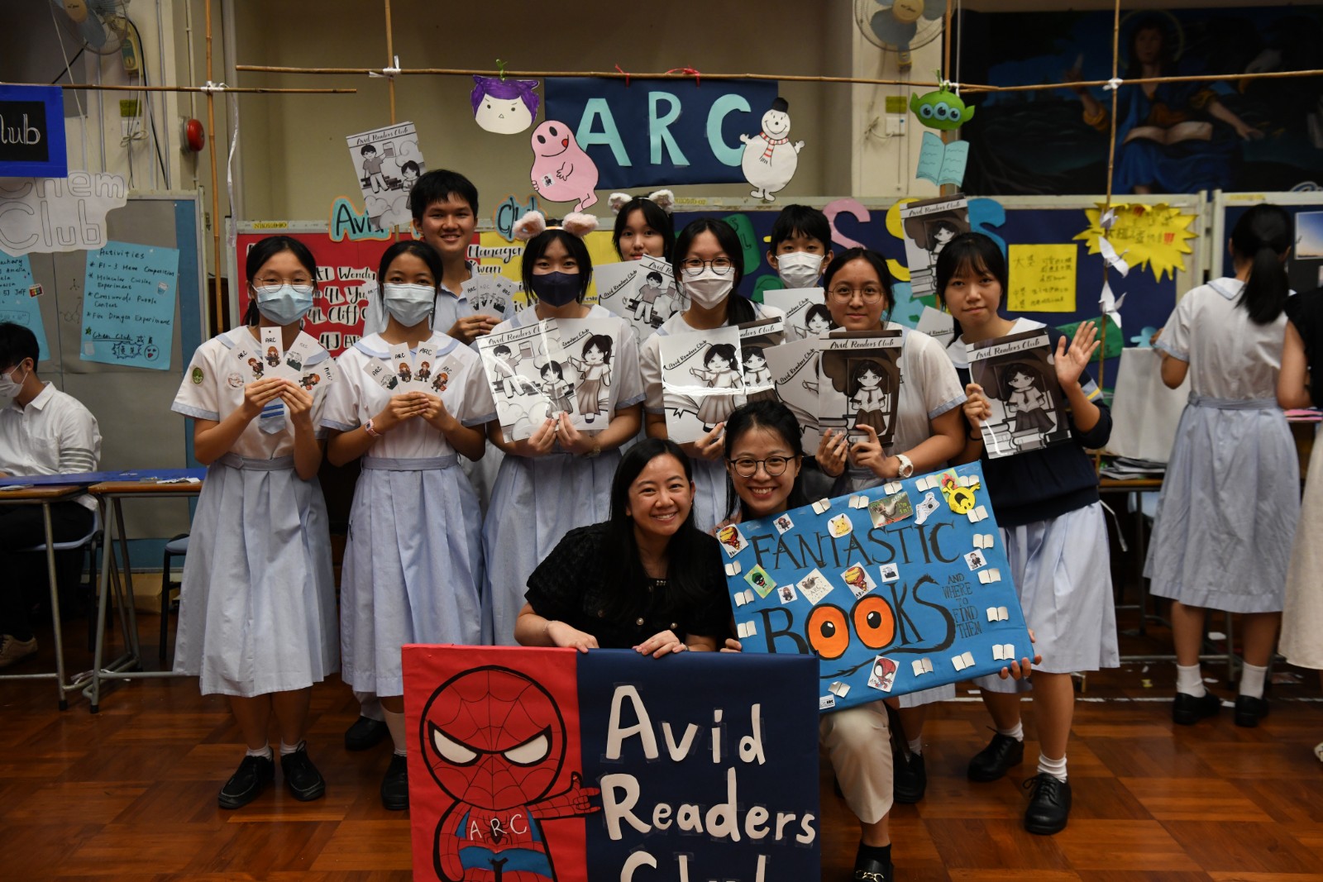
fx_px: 1286
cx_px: 662
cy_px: 441
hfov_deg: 54.4
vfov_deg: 37.9
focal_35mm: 35
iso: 2000
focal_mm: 35
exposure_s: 1/160
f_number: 5
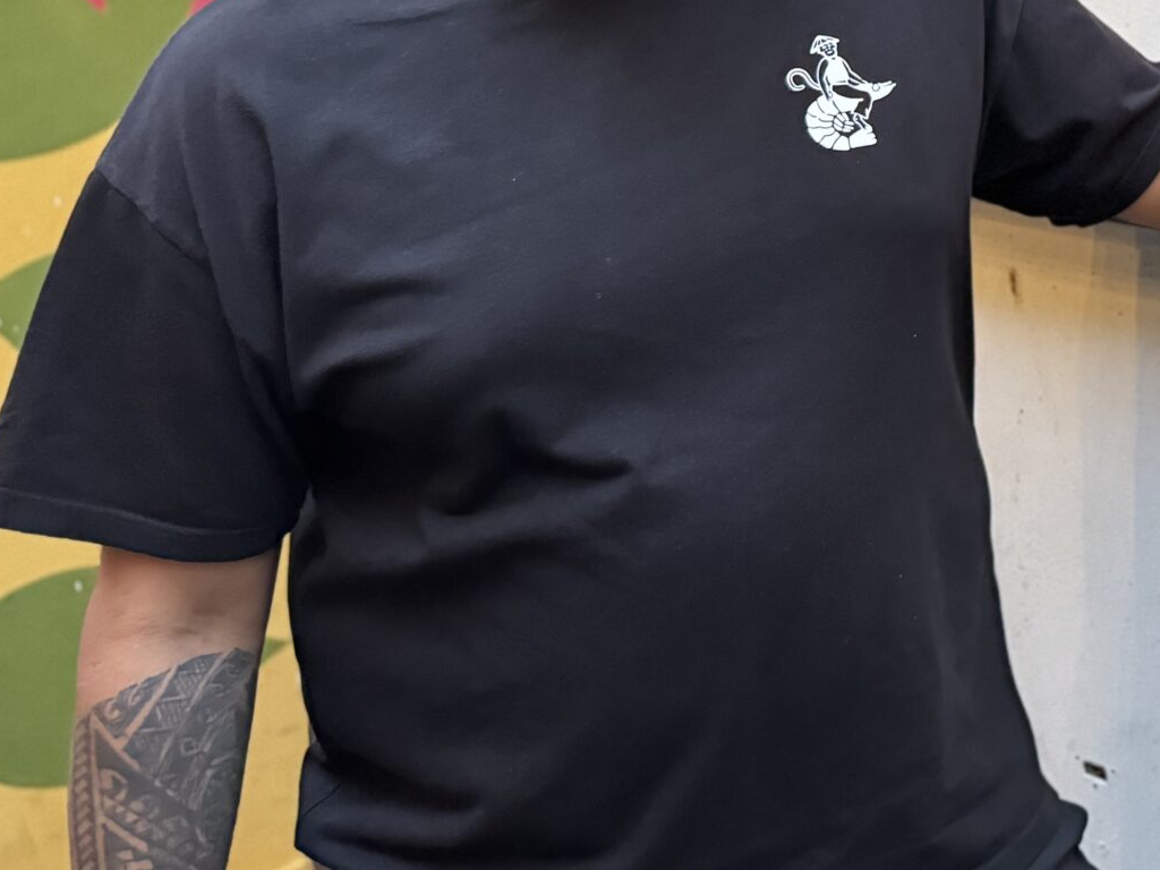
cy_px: -161
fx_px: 2011
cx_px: 1418
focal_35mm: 60
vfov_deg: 22.6
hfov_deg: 27.9
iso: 1000
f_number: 1.78
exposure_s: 1/25
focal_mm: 6.76
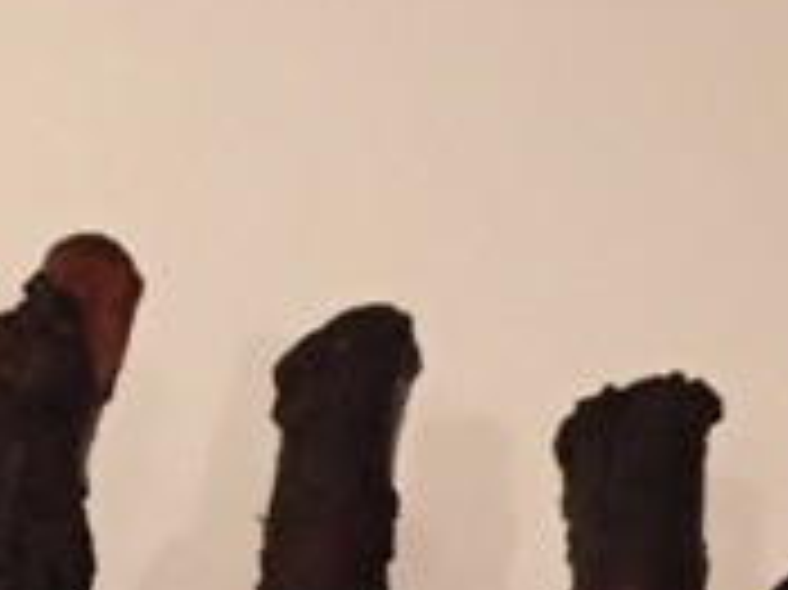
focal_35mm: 170
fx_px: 3867
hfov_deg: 11.5
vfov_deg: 8.0
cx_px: -5
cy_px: 1486
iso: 250
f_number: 2.2
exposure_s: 1/25
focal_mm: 4.15
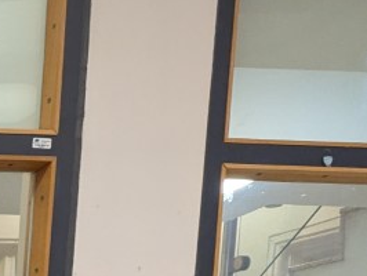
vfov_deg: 11.7
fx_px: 1146
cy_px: 615
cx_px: -455
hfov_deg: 14.0
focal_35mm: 108
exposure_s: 1/100
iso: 247
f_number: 1.85
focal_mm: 6.81
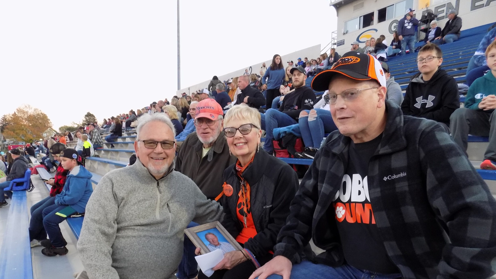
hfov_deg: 71.9
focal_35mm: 26
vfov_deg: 43.7
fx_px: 342
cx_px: 240
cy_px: 190
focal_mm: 4
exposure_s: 1/30
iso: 180
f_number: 3.1
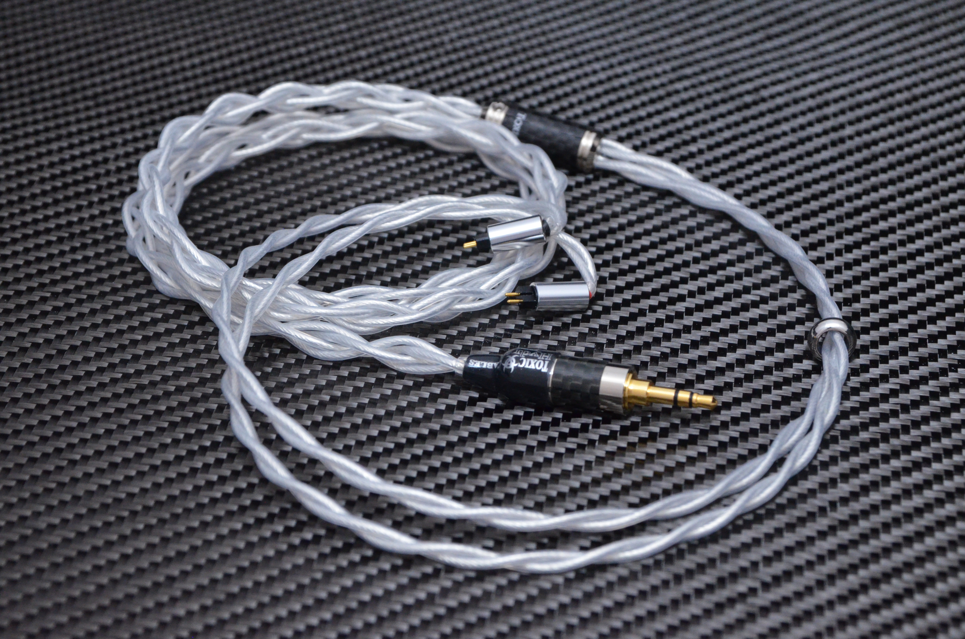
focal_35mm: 105
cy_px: 320
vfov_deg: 13.0
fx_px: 2809
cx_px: 482
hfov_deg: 19.5
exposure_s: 1/60
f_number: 9
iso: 2500
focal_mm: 70
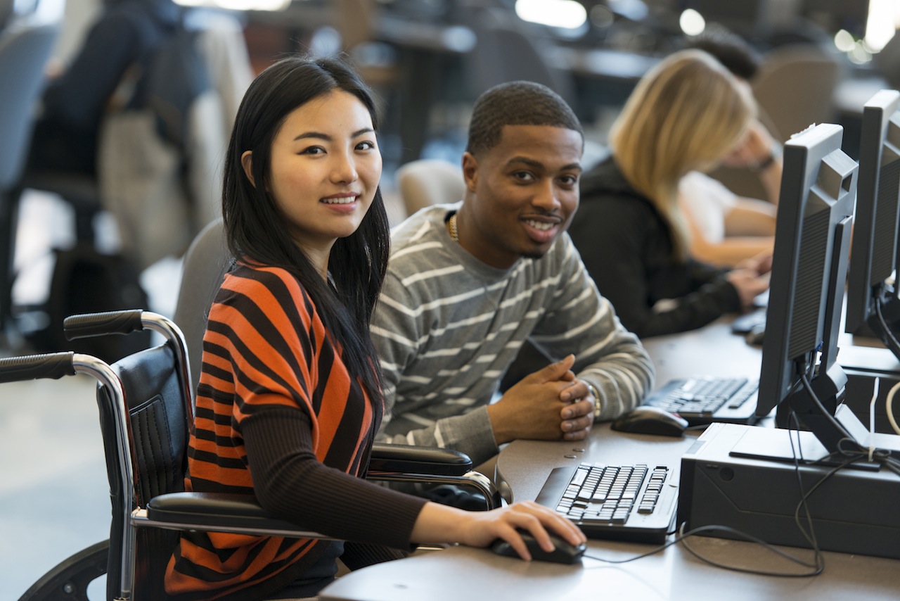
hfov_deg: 14.7
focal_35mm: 140
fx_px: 3501
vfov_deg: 9.8
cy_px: 300
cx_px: 450
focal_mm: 140
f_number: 2.8
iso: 500
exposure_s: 1/160
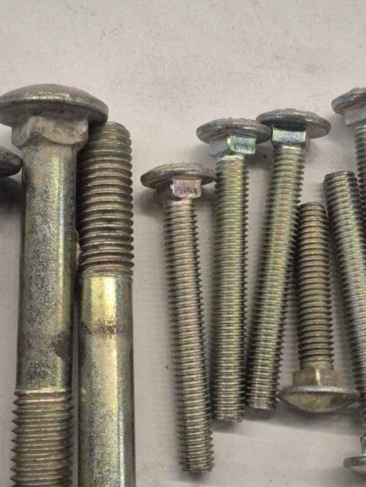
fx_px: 888
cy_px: 221
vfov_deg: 30.7
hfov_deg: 23.2
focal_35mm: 63
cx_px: 134
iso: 400
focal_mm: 5.4
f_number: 1.8
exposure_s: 1/120
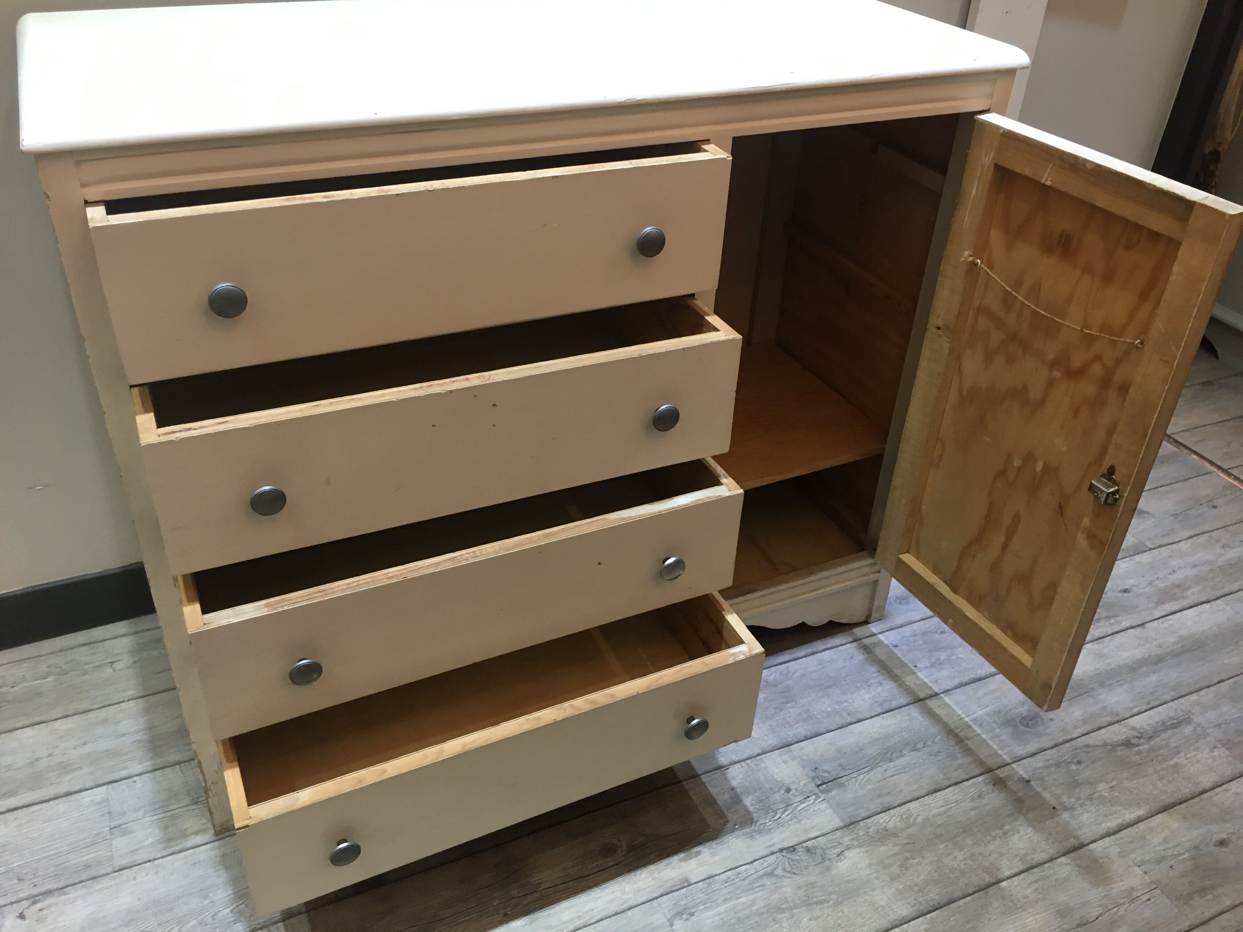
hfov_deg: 61.7
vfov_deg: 48.2
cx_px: 622
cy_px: 466
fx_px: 1041
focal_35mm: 29
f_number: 2.2
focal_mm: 4.15
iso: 125
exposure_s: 1/33
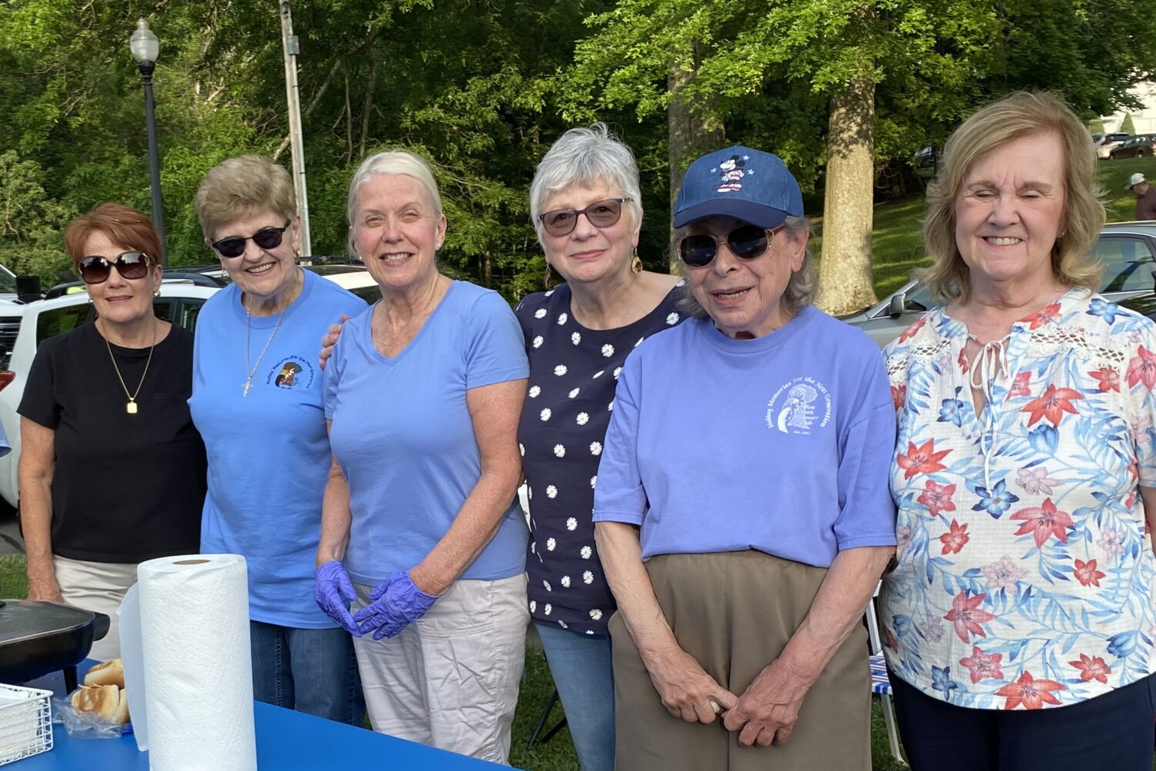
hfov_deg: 42.5
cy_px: 566
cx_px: 455
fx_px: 1477
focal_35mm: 46
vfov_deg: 28.9
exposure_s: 1/752
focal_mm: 4.25
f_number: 1.8
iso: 32
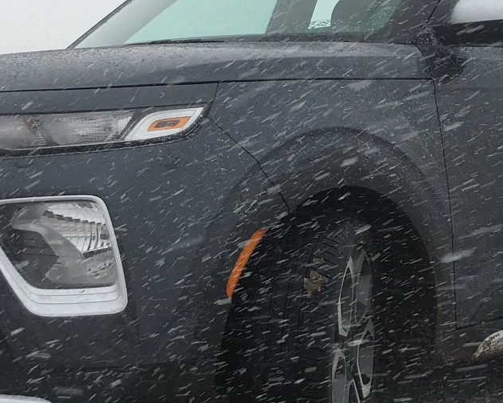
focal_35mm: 87
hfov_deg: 21.9
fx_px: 1296
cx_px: 293
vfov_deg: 17.7
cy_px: 183
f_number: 1.8
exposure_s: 1/282
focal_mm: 3.99
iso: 20
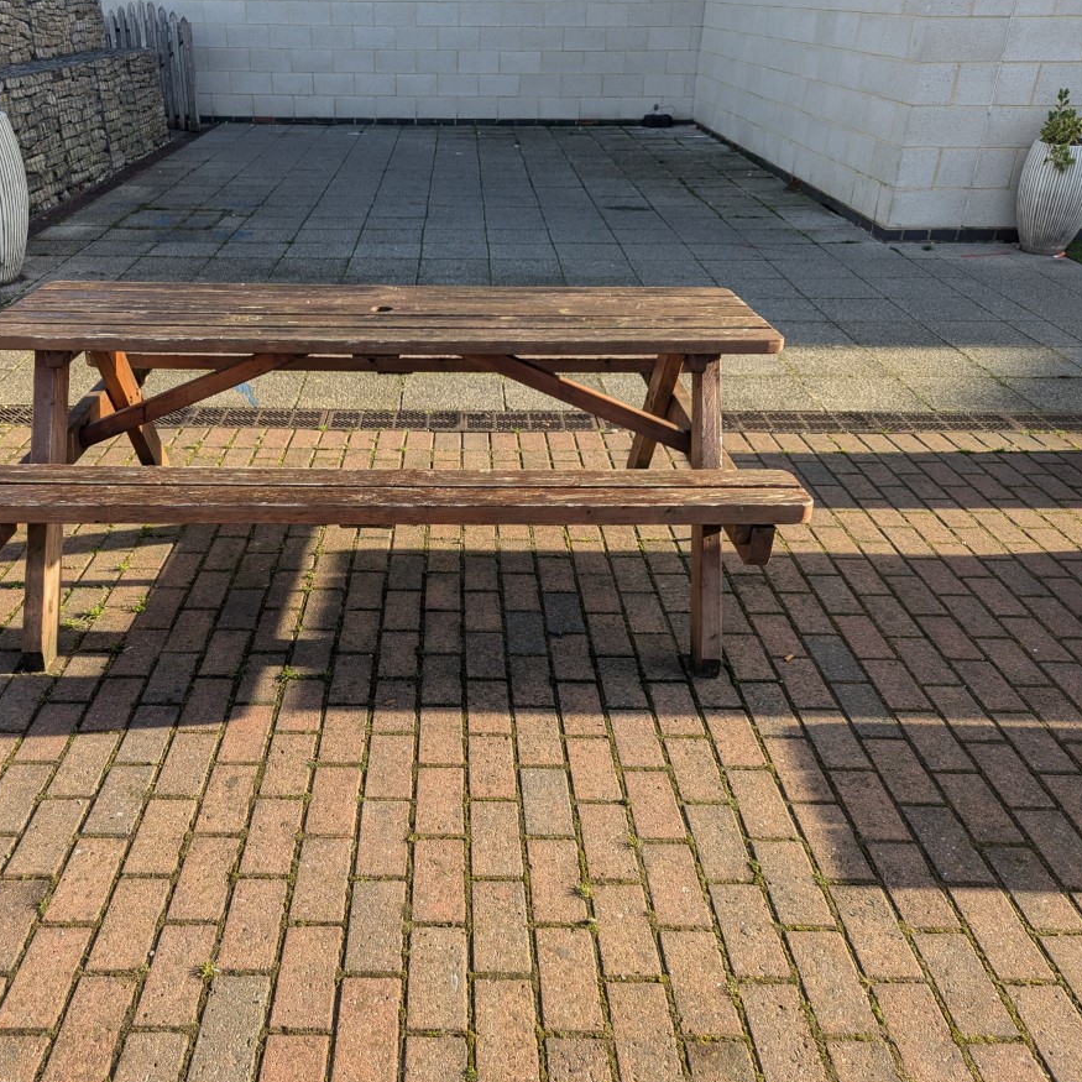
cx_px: 453
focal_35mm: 29
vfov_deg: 55.6
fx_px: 1026
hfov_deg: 55.4
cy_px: 539
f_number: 1.85
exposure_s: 1/527
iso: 36
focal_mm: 6.81
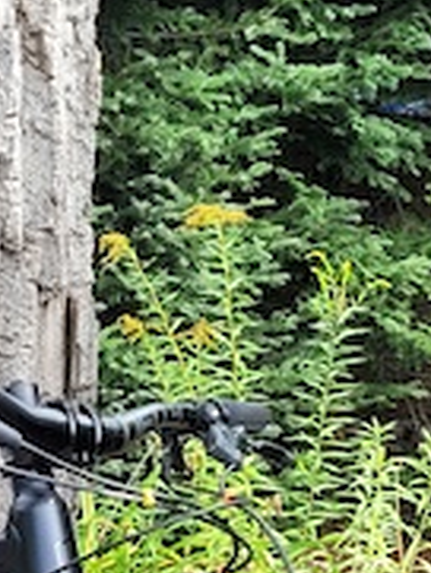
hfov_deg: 12.5
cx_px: -124
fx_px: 1907
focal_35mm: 115
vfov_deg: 15.8
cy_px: 833
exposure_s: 1/279
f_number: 1.8
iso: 40
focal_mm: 5.4
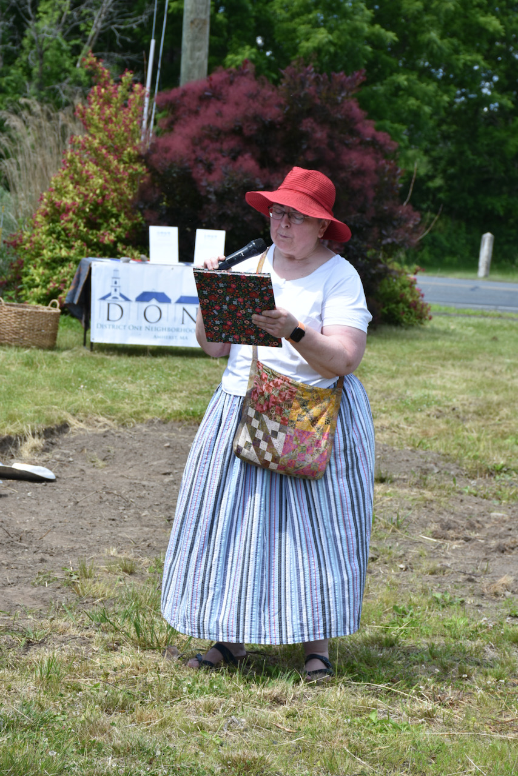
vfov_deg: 21.9
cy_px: 388
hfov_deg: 14.7
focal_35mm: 93
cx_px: 259
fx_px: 2006
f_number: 8
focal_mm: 62
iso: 250
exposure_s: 1/500
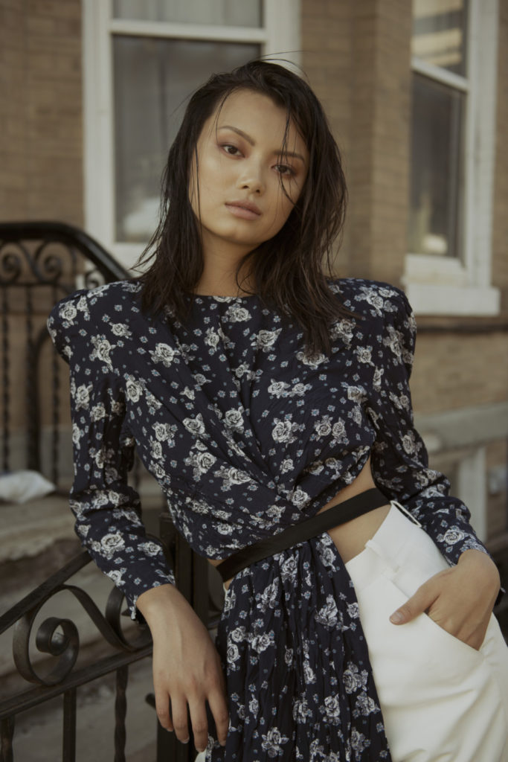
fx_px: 1016
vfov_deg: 41.1
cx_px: 254
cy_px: 381
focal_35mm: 48
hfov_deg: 28.1
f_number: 3.2
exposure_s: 1/500
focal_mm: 48
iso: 200
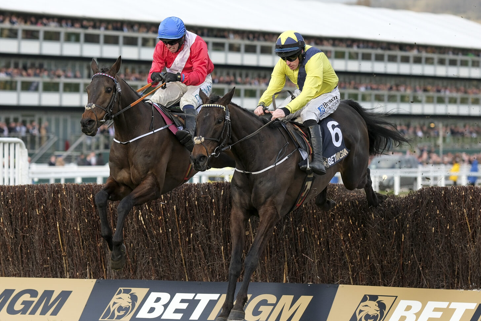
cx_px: 220
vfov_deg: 10.9
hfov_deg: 16.3
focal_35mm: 126
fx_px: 1684
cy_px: 177
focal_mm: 75
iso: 320
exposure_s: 1/1600
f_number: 2
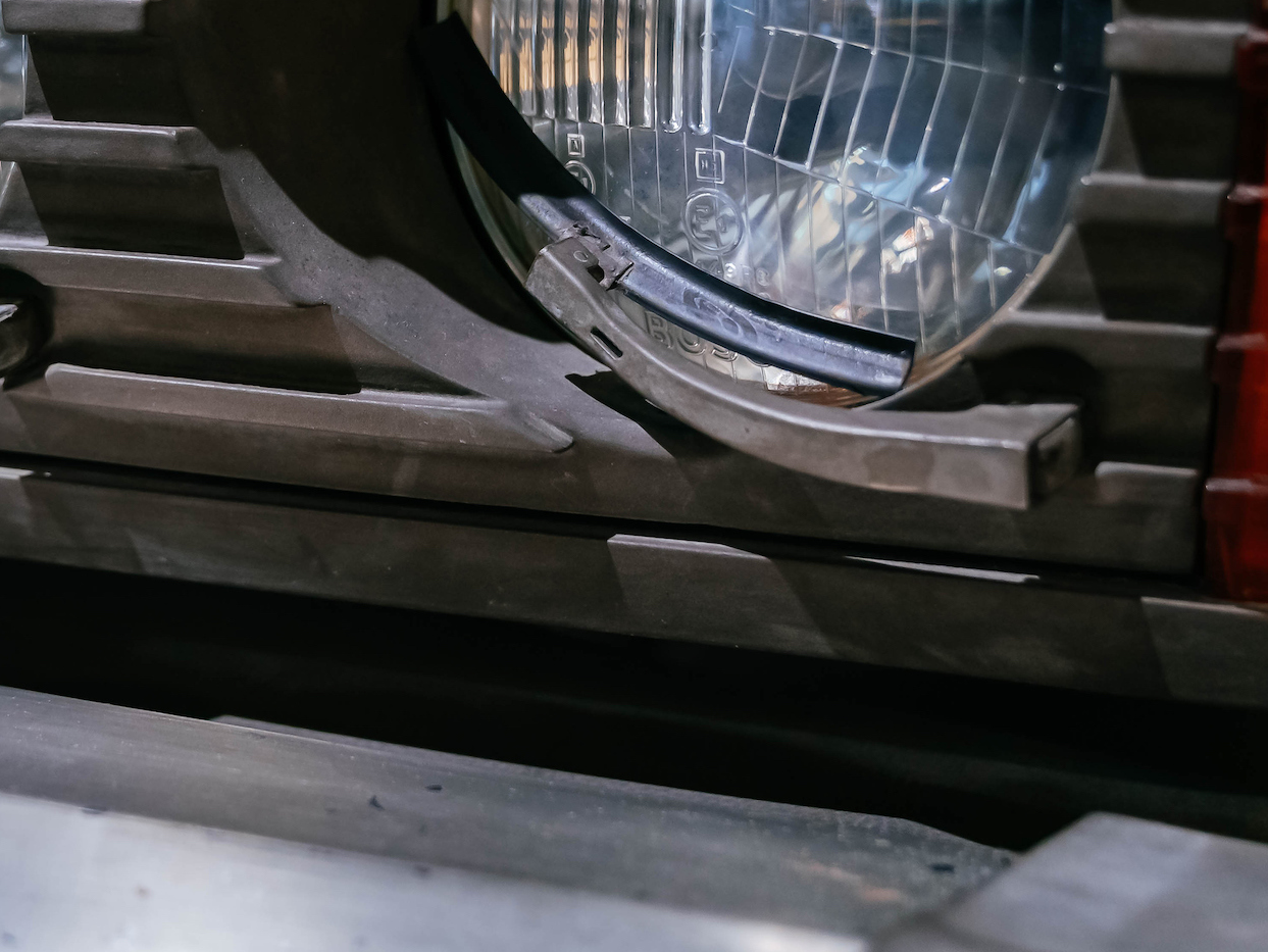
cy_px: 154
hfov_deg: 32.6
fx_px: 2125
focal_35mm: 58
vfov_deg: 24.7
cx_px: 311
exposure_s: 1/200
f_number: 2.8
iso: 2500
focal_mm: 30
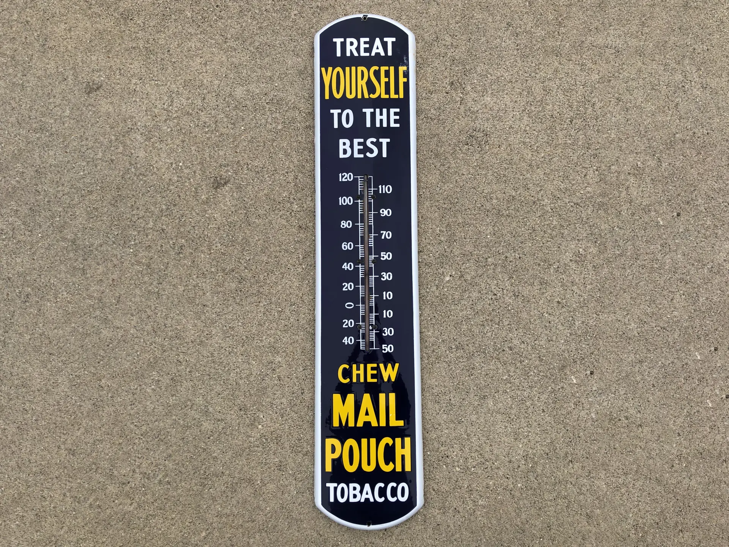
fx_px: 590
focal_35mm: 28
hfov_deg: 63.4
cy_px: 274
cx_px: 364
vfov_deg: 49.7
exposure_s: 1/1230
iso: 20
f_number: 1.8
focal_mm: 3.99
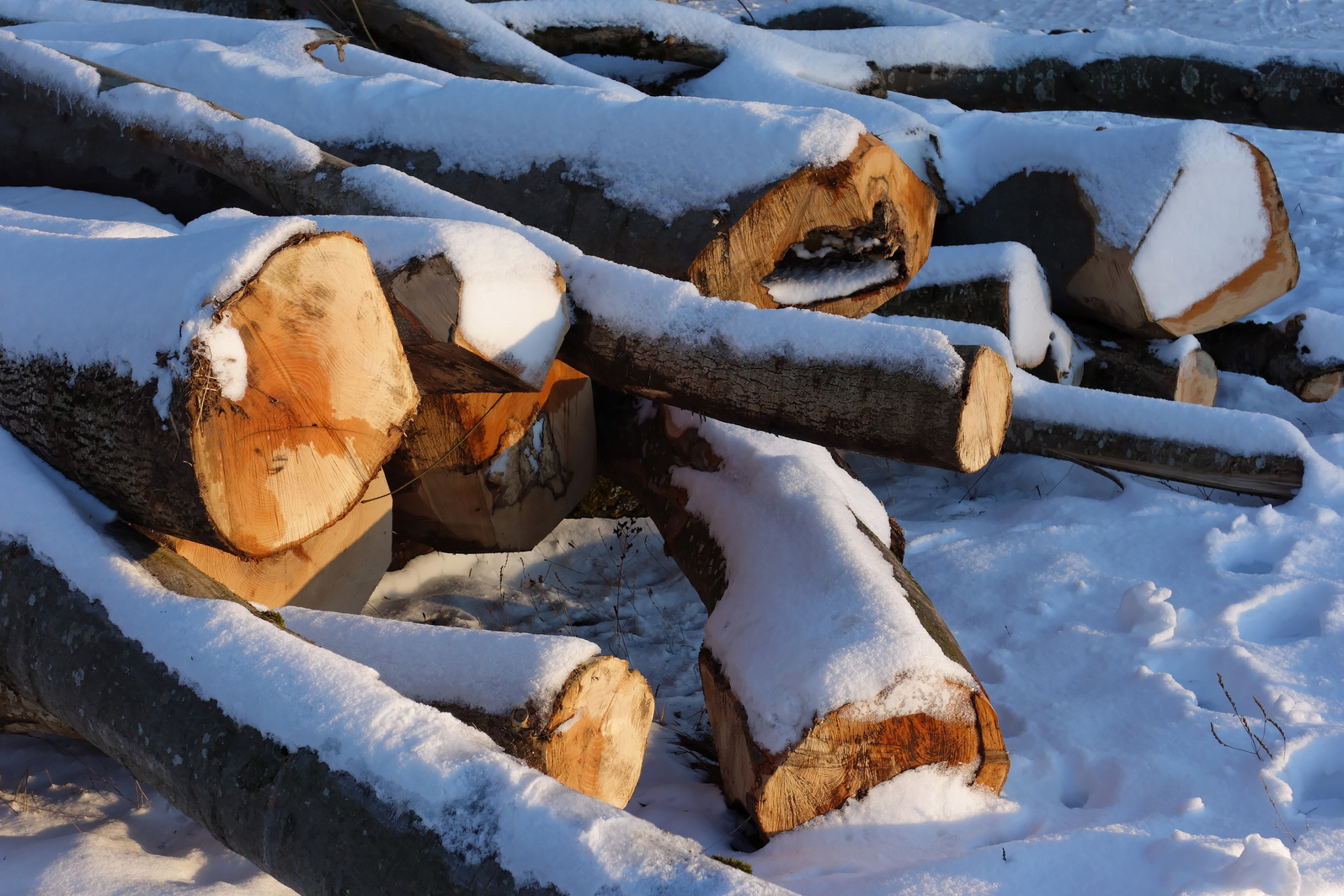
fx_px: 2538
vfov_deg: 20.0
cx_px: 676
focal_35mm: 68
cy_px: 447
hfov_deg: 29.7
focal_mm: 25.02
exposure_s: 1/320
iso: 125
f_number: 5.6
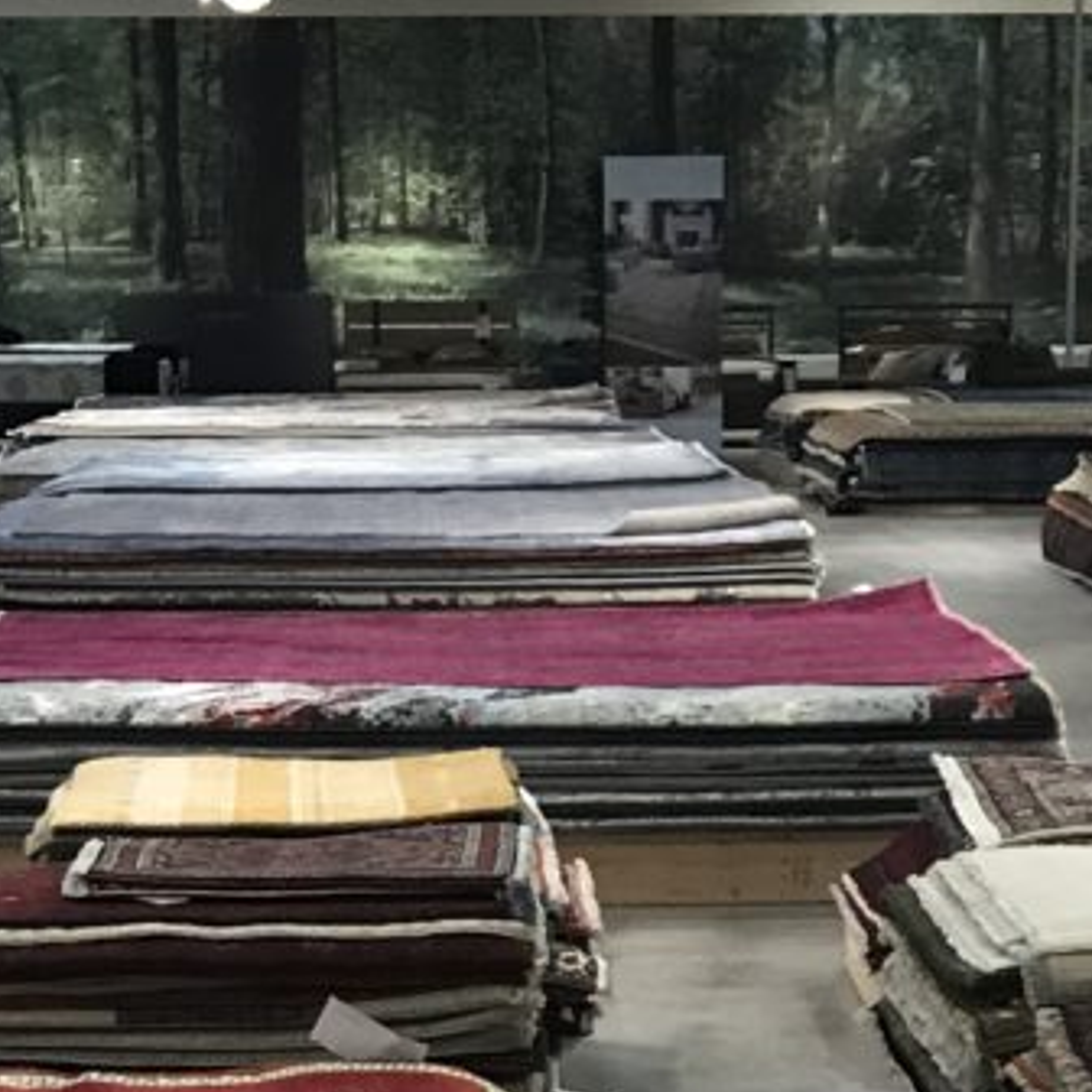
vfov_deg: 14.6
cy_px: 1524
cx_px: 598
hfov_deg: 15.4
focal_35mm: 113
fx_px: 4033
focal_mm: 3.99
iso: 40
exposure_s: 1/30
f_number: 1.8
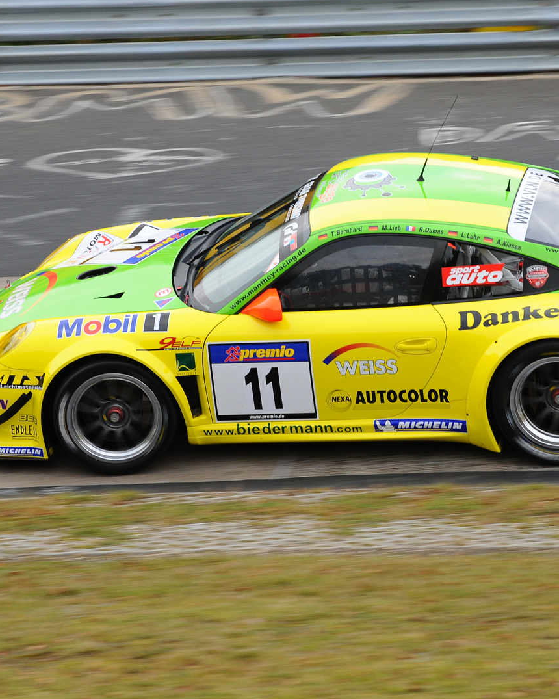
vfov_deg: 7.2
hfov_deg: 5.8
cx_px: 348
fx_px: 5563
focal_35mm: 269
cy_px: 349
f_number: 9
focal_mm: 190
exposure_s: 1/250
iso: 1250
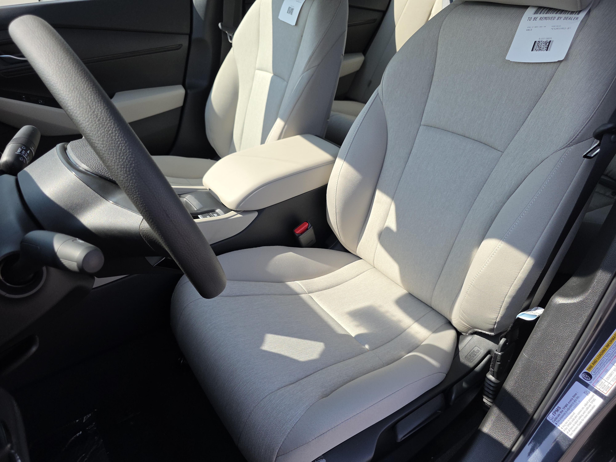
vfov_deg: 58.9
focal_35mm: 23
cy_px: 231
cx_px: 308
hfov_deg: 73.9
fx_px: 409
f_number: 1.7
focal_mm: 6.3
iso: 80
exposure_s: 1/1737
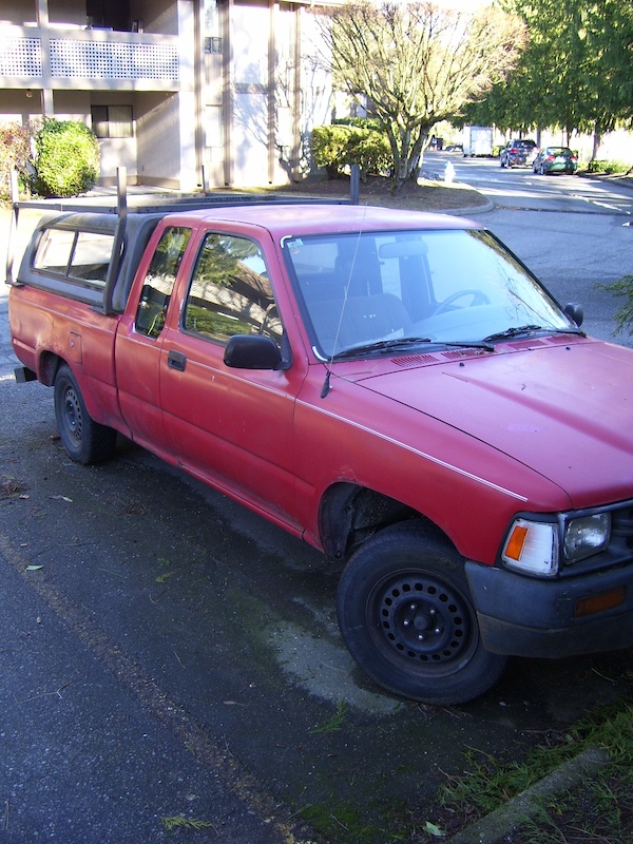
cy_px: 422
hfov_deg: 38.7
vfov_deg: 50.1
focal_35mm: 37
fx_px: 902
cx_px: 316
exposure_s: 1/90
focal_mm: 6
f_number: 2.7
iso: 80
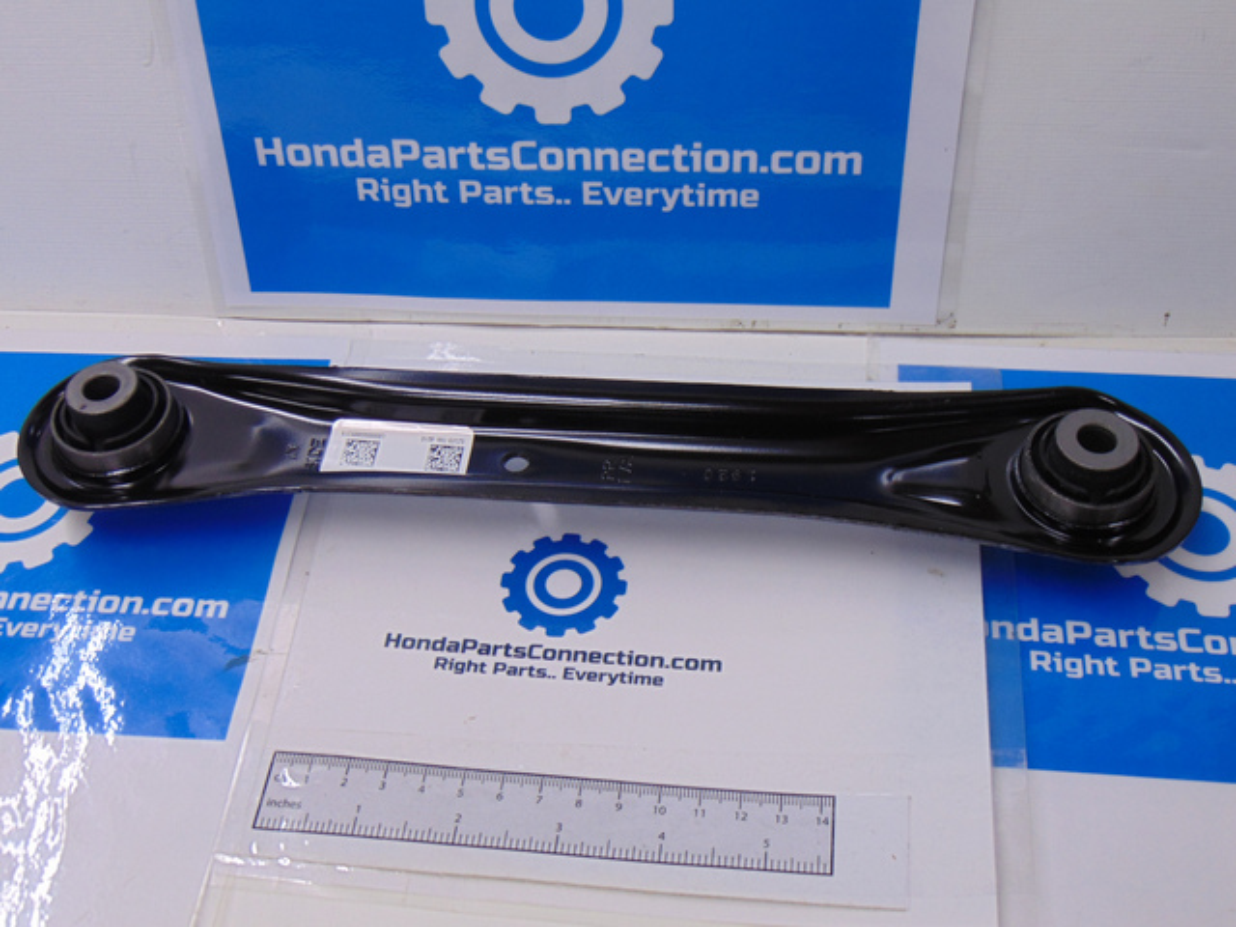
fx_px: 1500
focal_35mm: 42
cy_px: 464
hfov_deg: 44.8
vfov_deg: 34.3
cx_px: 618
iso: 100
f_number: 3.3
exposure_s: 1/30
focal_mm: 7.6
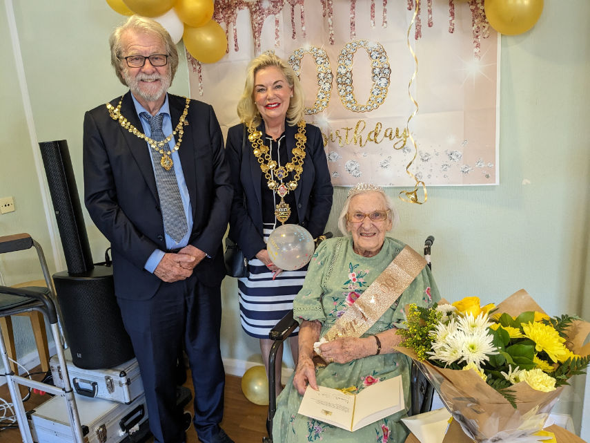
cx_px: 295
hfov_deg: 65.3
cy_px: 222
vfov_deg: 51.3
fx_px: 460
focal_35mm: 27
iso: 224
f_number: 1.7
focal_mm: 4.4
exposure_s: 1/50
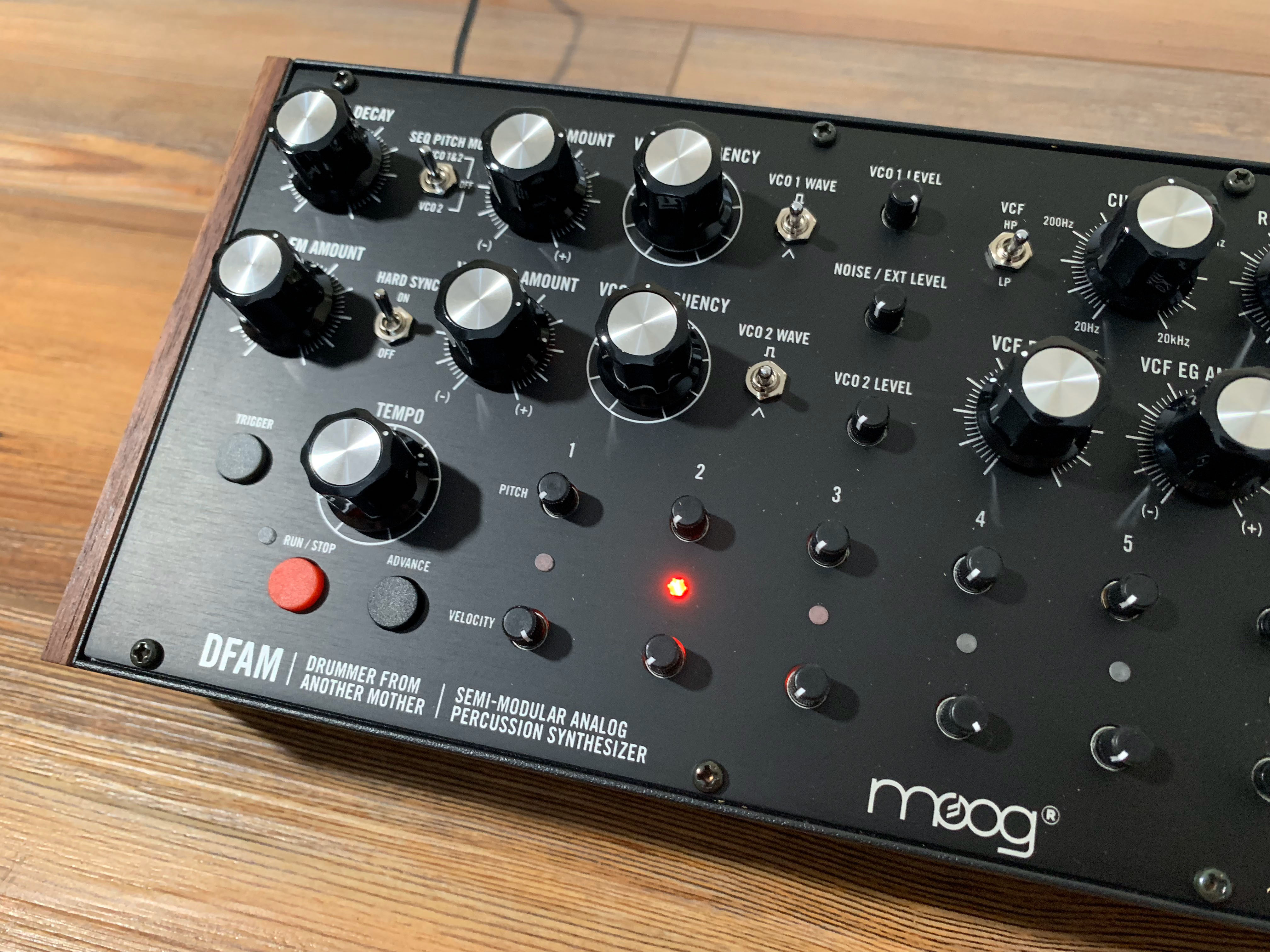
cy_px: 476
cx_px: 635
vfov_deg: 53.1
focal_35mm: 26
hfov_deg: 67.3
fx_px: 954
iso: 400
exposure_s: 1/39
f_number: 1.8
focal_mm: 4.25
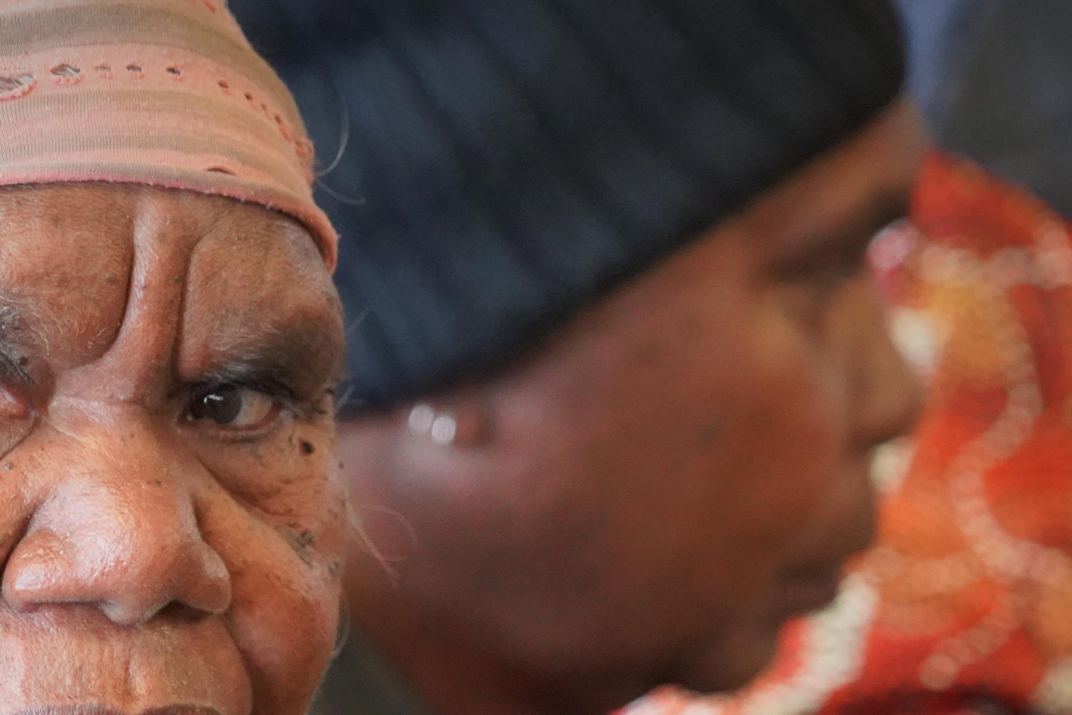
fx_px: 15751
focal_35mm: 529
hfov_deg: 3.9
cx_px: 340
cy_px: 615
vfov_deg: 2.6
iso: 10000
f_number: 6.3
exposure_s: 1/250
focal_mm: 240
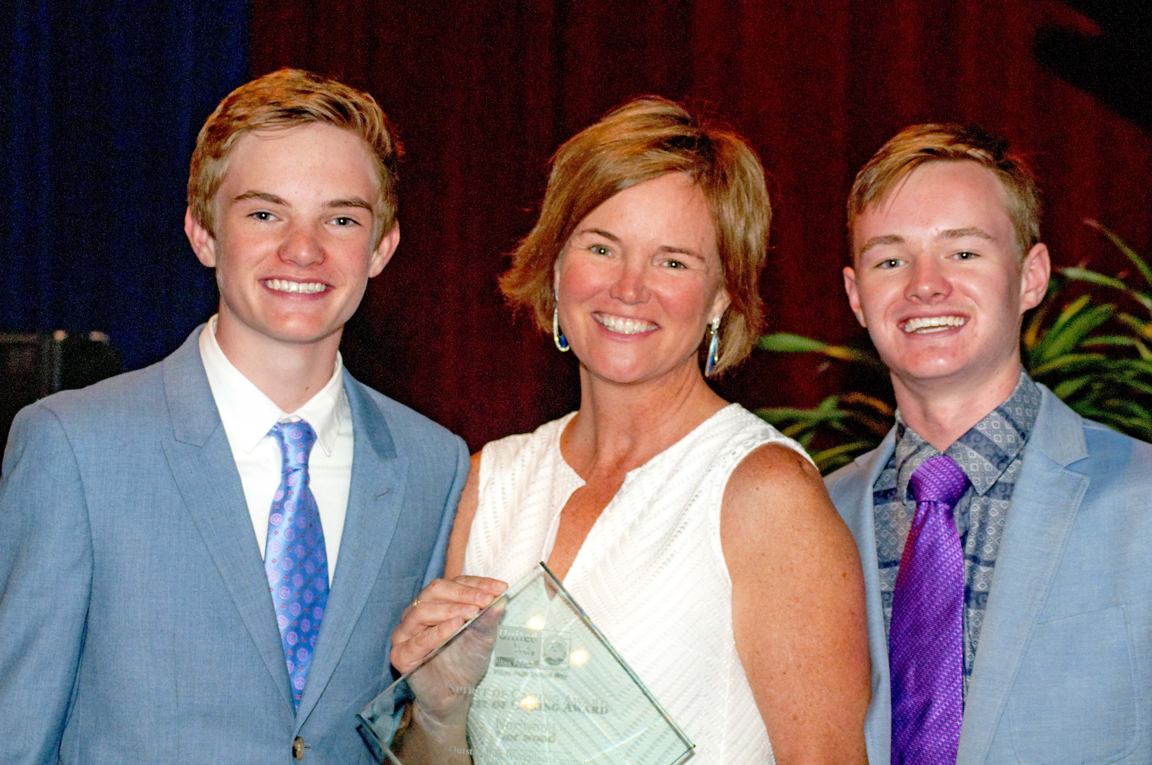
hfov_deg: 19.5
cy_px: 382
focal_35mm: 105
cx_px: 576
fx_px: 3356
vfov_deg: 13.0
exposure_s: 1/100
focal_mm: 70
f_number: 5.6
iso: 400
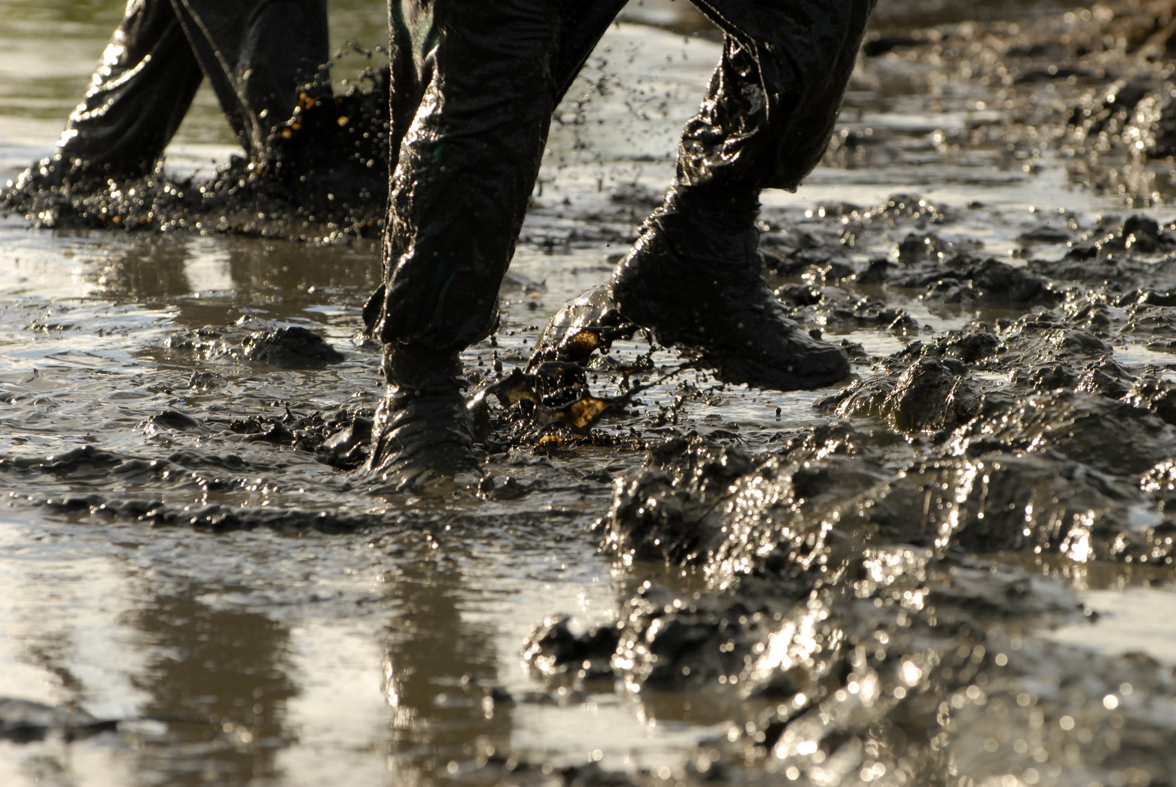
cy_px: 394
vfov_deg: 4.8
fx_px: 9321
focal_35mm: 285
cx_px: 588
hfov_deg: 7.2
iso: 400
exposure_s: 1/1000
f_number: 7.1
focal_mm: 190
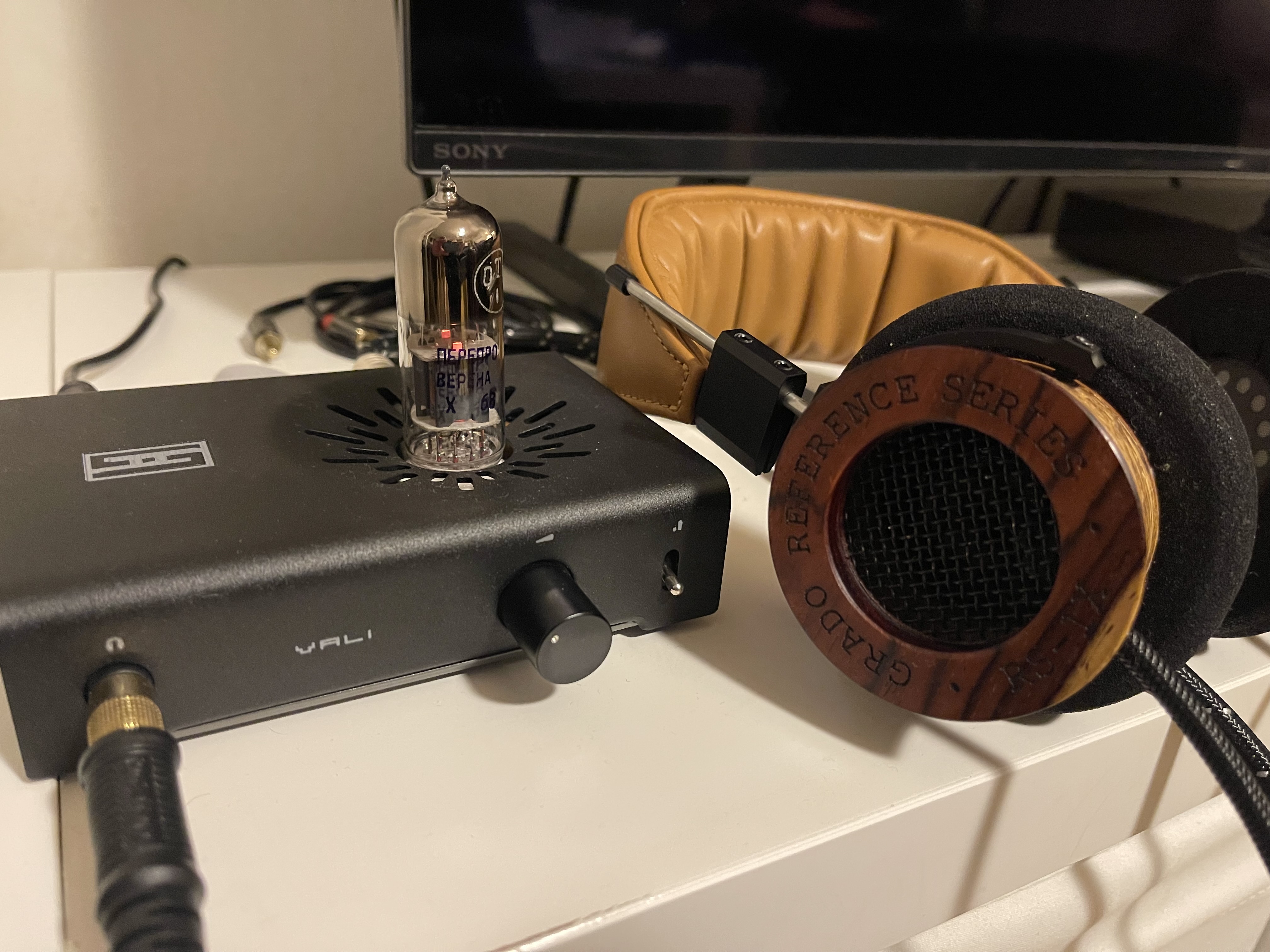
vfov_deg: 54.9
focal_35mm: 25
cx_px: 635
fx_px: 917
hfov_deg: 69.4
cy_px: 476
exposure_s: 1/34
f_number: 1.6
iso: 640
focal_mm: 5.1
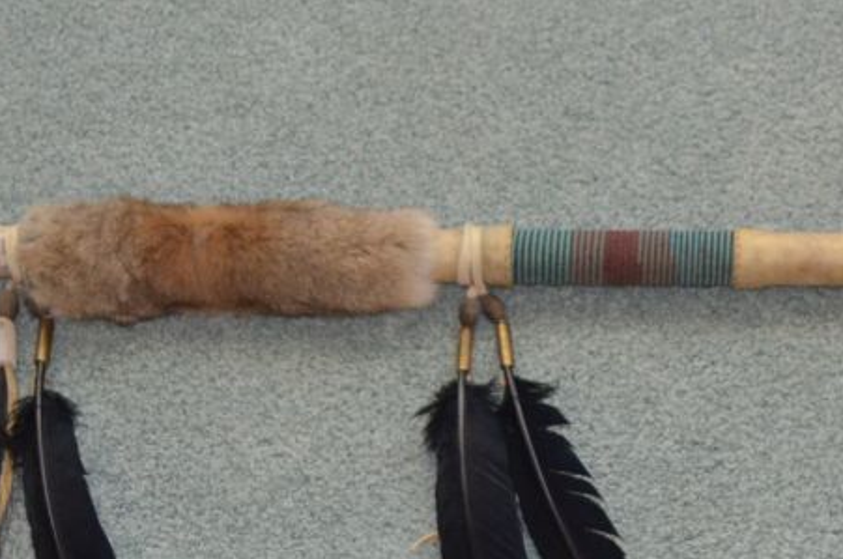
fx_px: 2104
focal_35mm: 90
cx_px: 712
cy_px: 369
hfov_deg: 22.3
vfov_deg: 15.1
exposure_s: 1/60
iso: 2000
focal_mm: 22
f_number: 4
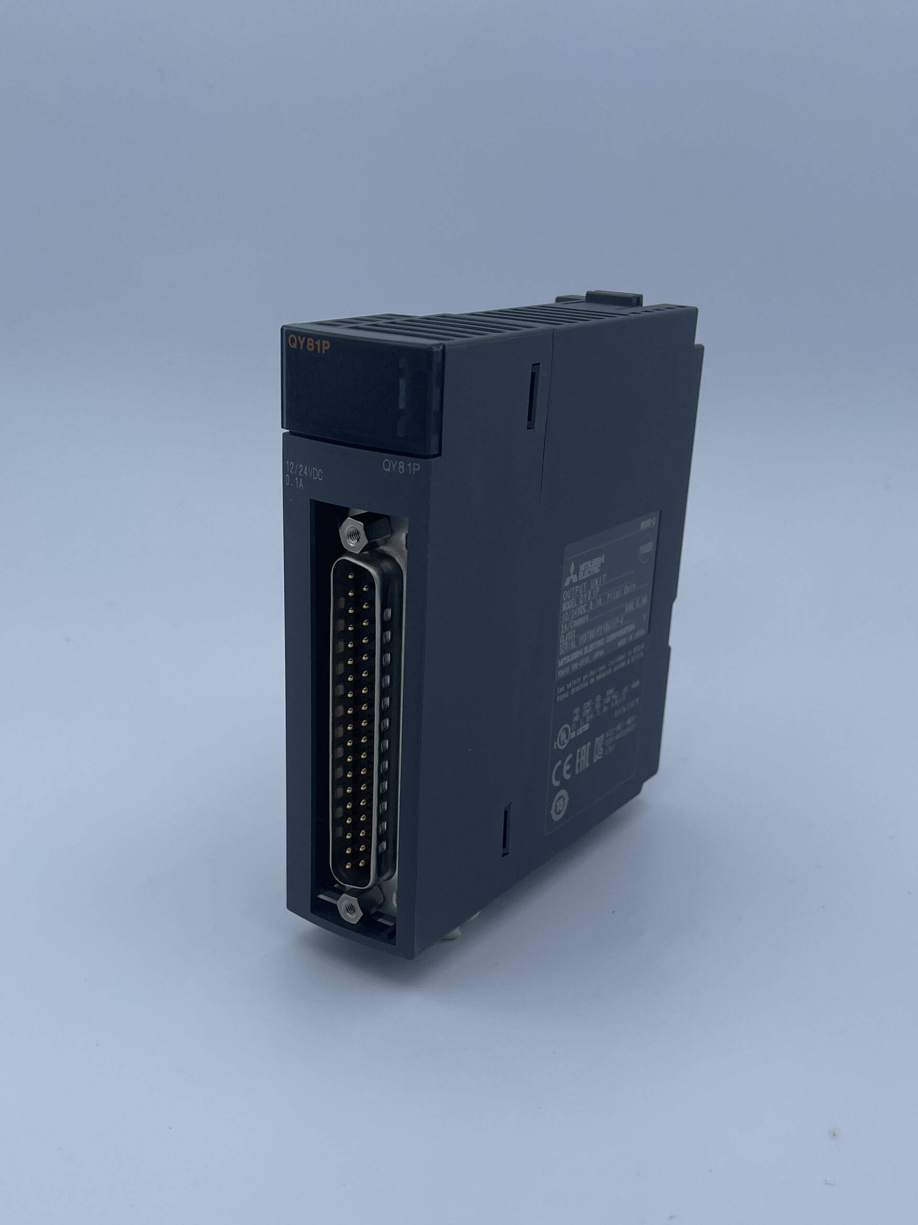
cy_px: 612
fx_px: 919
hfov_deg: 53.1
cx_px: 459
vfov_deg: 67.3
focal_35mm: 26
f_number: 1.6
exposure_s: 1/2020
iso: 32
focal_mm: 4.2
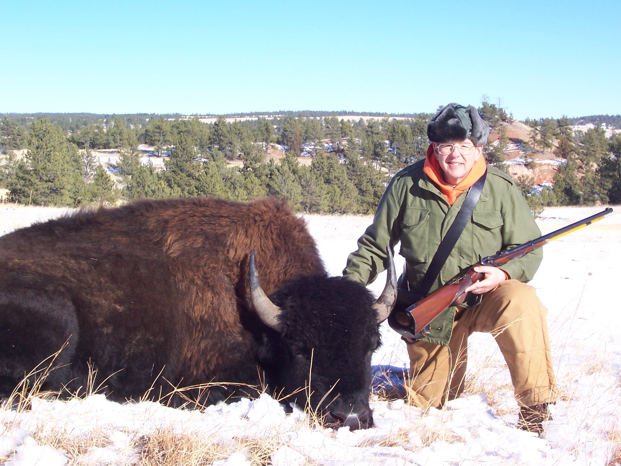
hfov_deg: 29.4
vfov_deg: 22.3
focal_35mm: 66
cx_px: 310
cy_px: 233
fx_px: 1184
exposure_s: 1/180
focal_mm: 10.8
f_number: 6.7
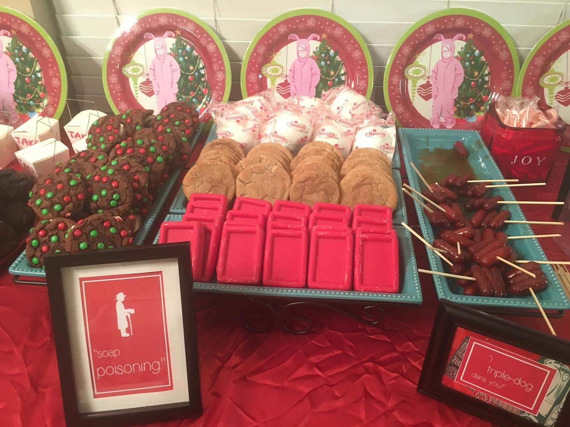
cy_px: 214
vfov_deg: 48.2
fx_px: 478
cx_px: 285
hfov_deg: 61.7
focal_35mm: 29
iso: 400
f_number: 2.2
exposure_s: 1/15
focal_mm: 4.15
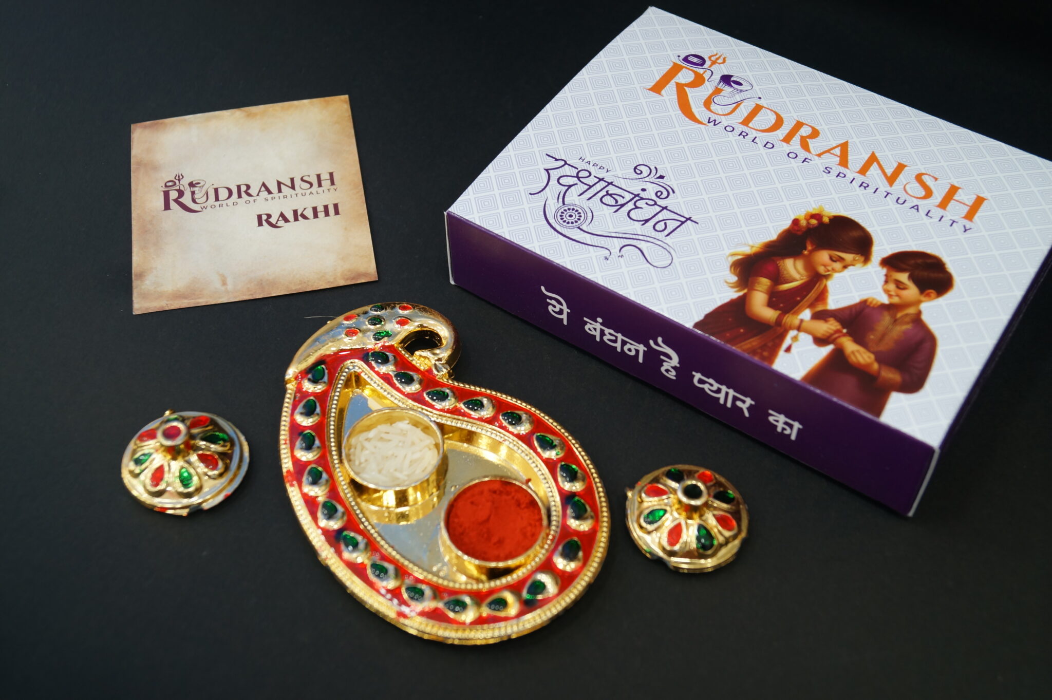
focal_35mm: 42
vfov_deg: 31.9
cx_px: 526
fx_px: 1227
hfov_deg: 46.4
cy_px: 350
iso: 400
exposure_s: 1/60
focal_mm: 28
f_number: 5.6
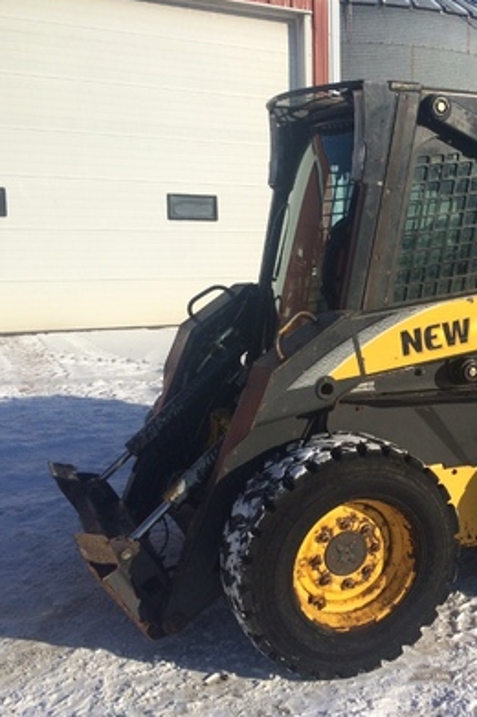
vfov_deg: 46.4
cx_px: 453
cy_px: 361
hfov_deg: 30.1
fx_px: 836
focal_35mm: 42
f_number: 2.2
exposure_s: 1/3731
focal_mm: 4.15
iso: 32
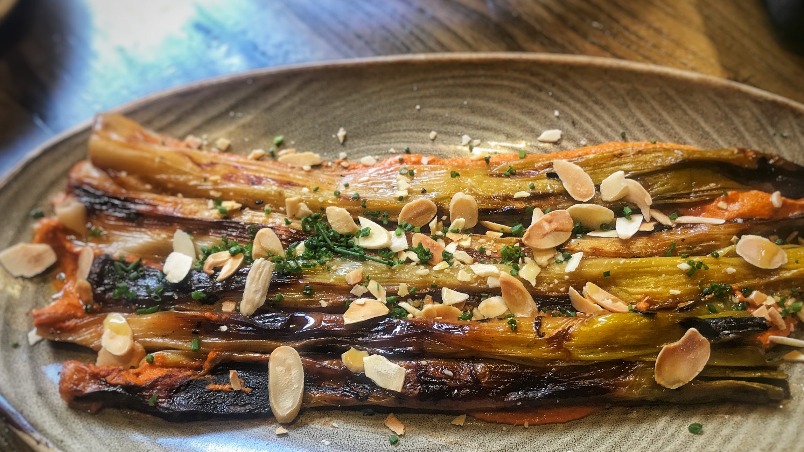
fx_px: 725
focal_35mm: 34
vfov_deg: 34.4
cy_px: 296
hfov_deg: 58.0
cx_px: 394
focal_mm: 3.99
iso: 32
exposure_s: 1/33
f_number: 1.8
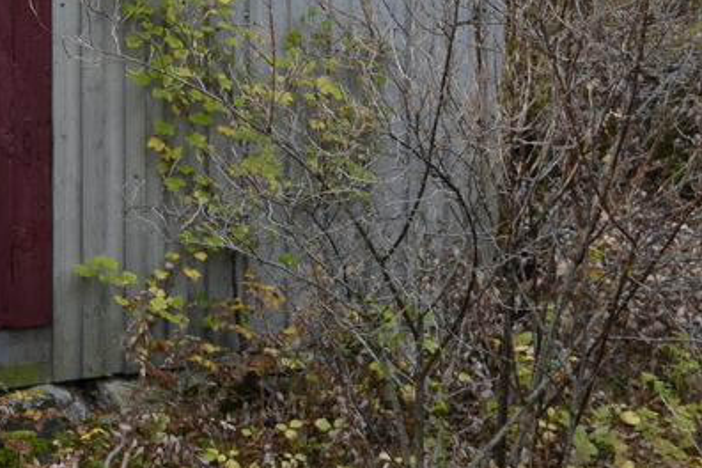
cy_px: 21
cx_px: -261
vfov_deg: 14.8
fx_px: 1774
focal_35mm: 91
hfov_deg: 20.1
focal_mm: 20
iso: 220
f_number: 5.6
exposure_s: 1/125
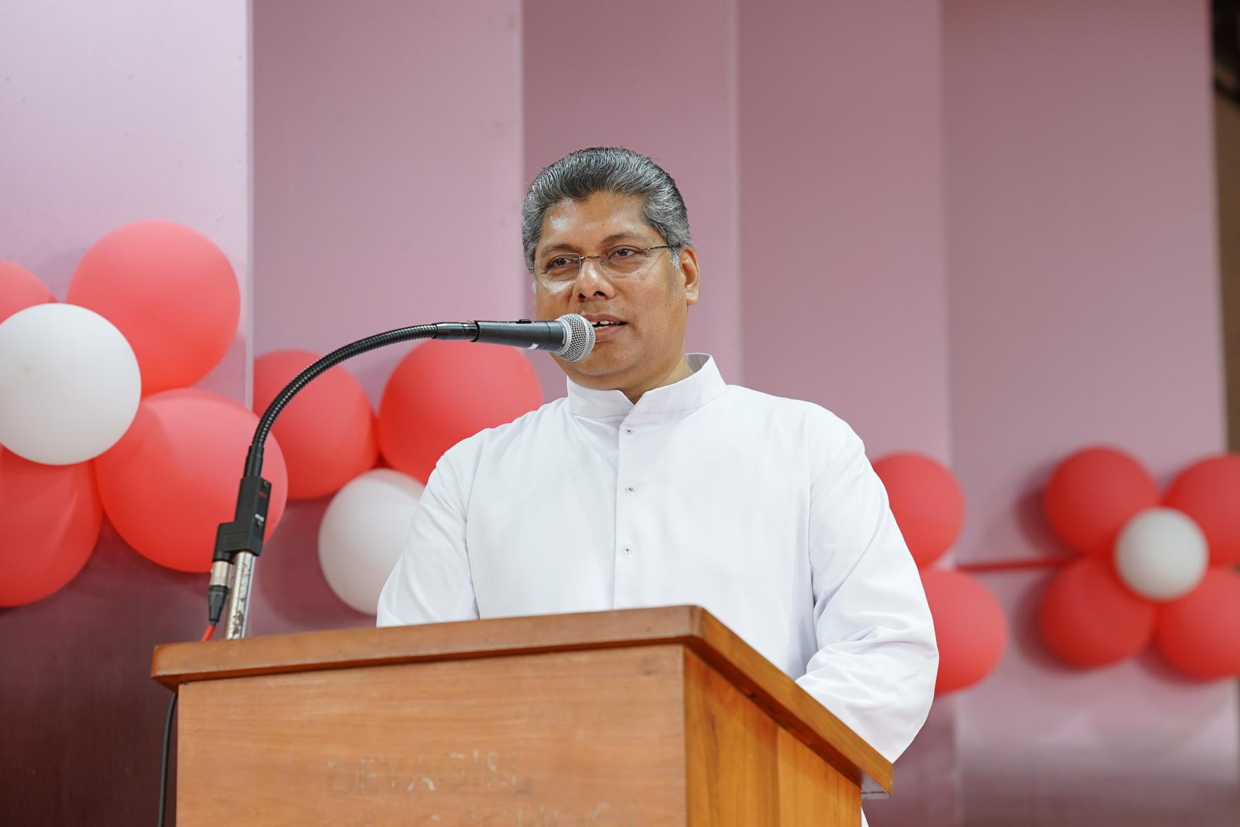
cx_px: 620
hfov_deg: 16.1
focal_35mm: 127
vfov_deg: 10.8
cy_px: 414
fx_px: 4374
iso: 320
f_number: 2.5
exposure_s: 1/250
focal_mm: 85
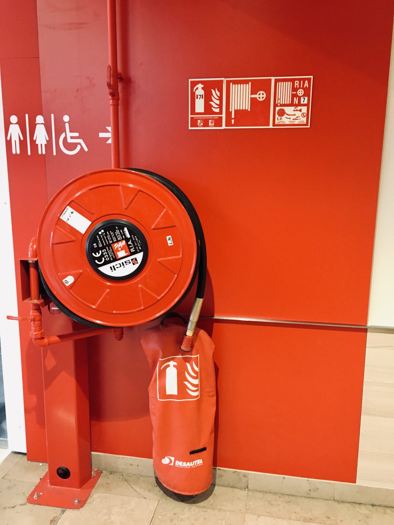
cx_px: 197
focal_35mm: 29
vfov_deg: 61.7
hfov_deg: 48.2
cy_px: 262
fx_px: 440
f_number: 2.2
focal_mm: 4.15
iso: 250
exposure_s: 1/33
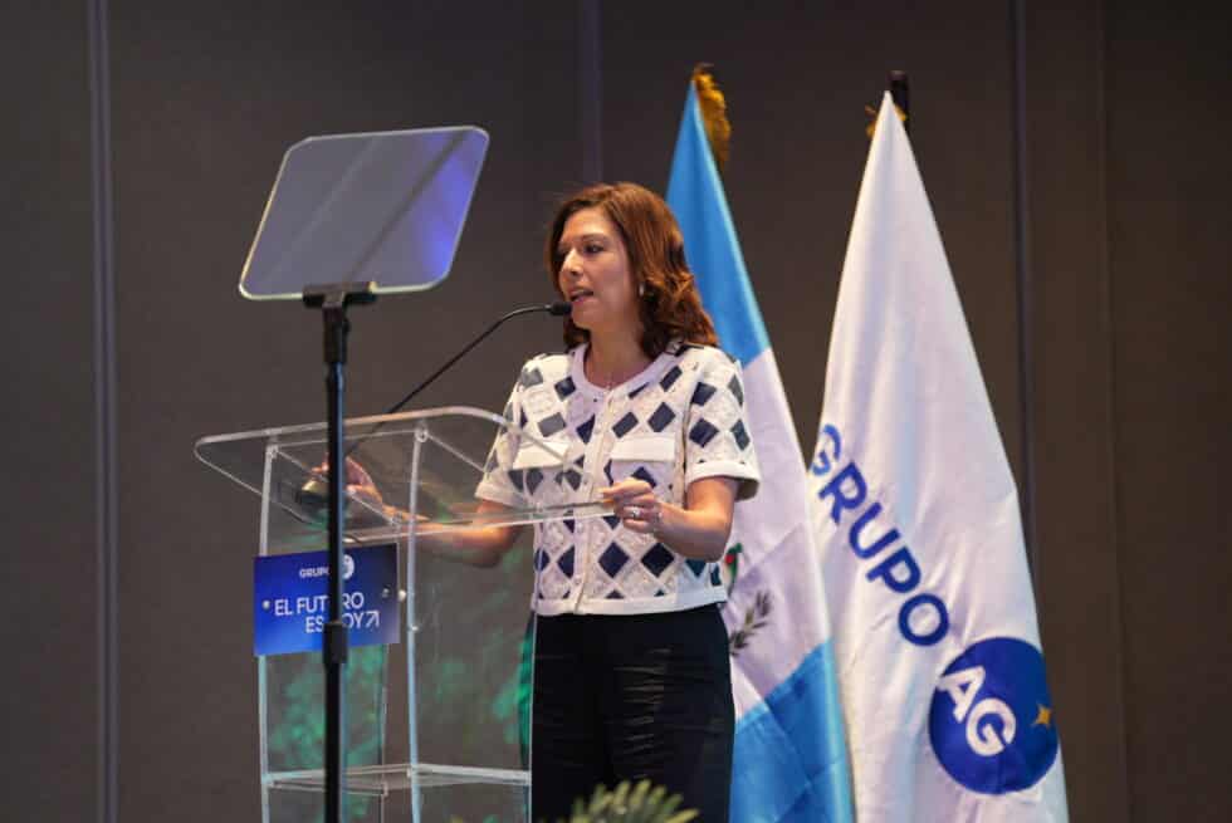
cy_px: 412
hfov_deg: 12.1
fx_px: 5822
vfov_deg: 8.1
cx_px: 616
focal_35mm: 170
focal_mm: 170
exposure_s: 1/160
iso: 2500
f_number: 2.8
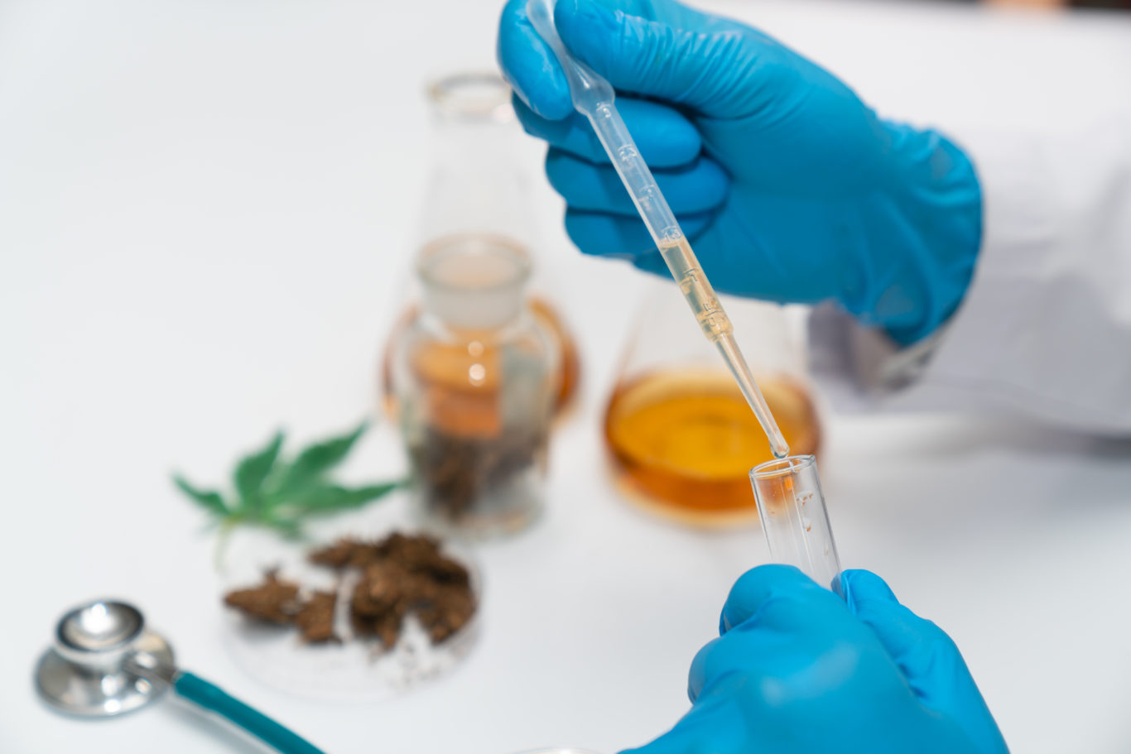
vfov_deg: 19.5
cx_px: 566
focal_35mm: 70
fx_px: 2199
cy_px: 377
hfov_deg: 28.8
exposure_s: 1/80
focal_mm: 70
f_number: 3.5
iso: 80
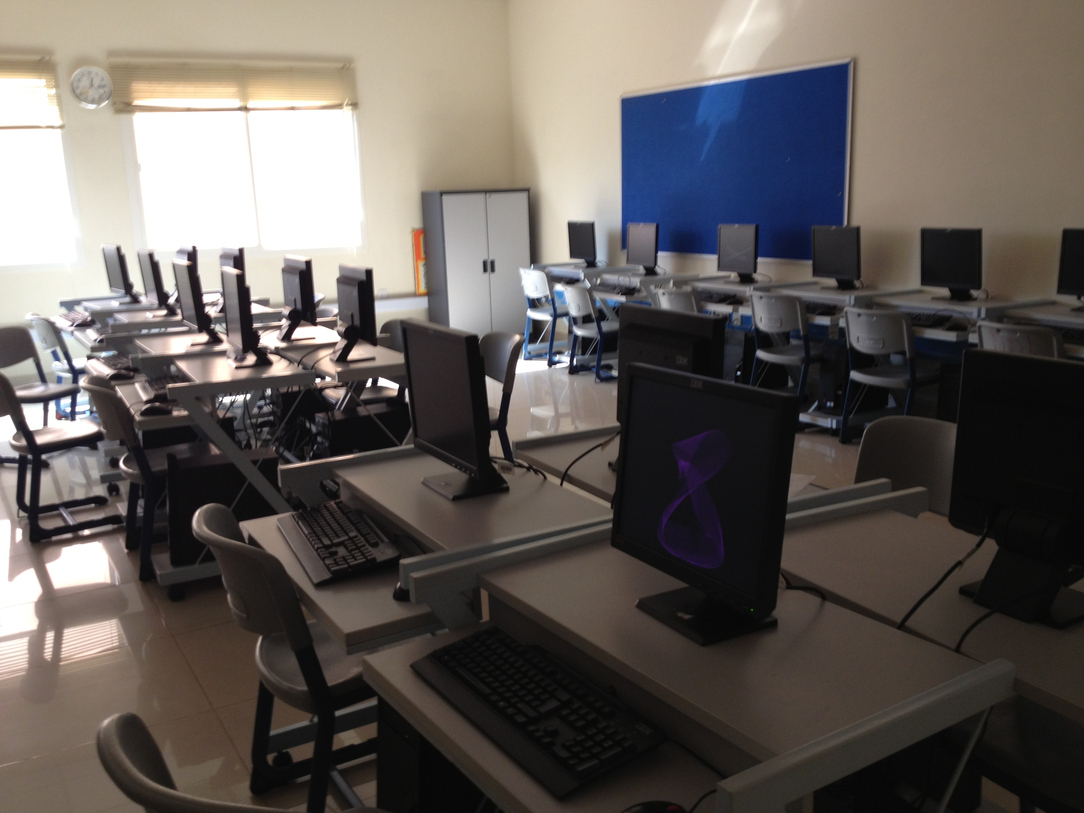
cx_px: 542
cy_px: 406
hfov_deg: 52.6
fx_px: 1096
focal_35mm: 35
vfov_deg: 40.7
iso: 64
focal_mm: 4.28
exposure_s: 1/20
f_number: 2.4
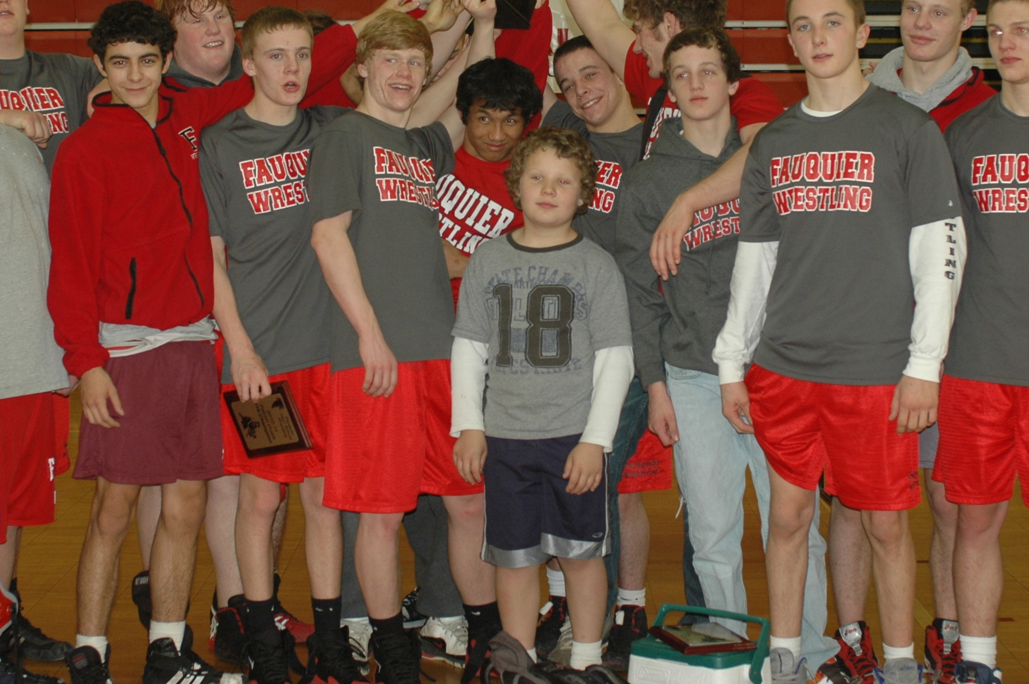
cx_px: 520
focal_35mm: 83
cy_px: 231
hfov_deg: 24.6
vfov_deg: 16.4
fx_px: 2364
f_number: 3.5
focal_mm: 35
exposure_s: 1/60
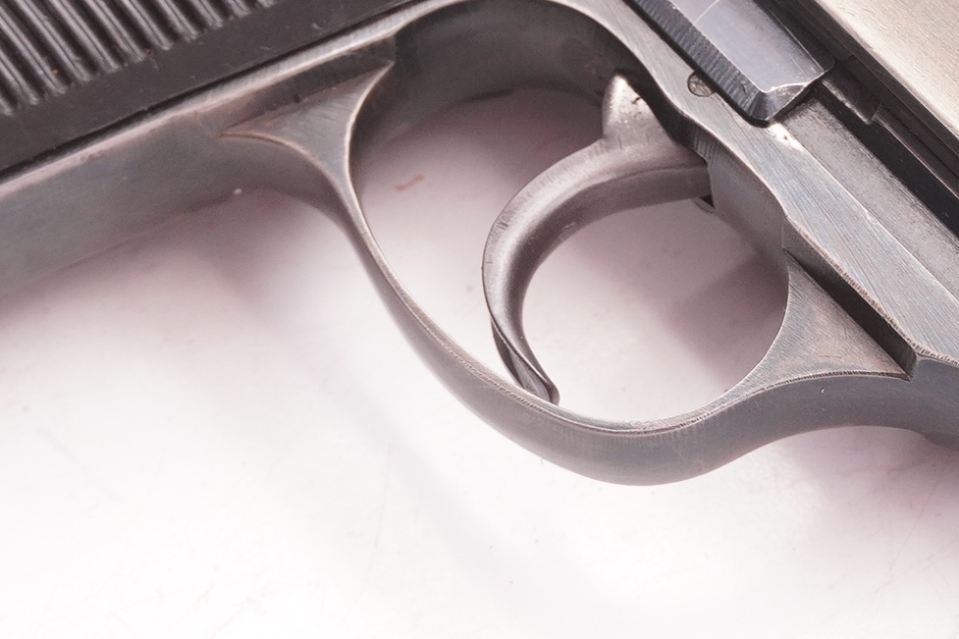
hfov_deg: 10.1
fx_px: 5406
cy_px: 170
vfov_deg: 6.8
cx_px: 666
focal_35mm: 203
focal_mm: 44
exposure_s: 1/125
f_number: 5.6
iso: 800
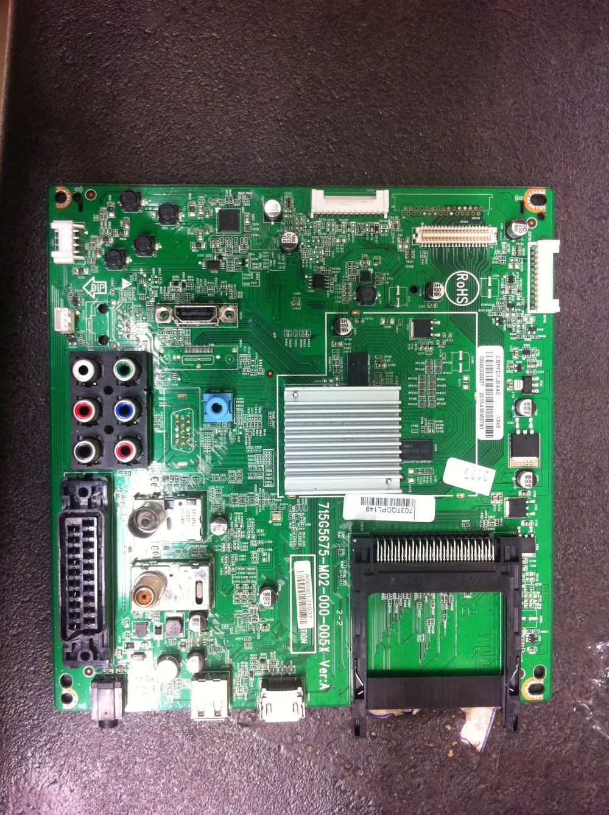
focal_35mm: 35
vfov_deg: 52.7
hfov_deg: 40.6
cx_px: 304
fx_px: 823
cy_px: 408
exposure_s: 1/15
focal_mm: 3.85
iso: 125
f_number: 2.8
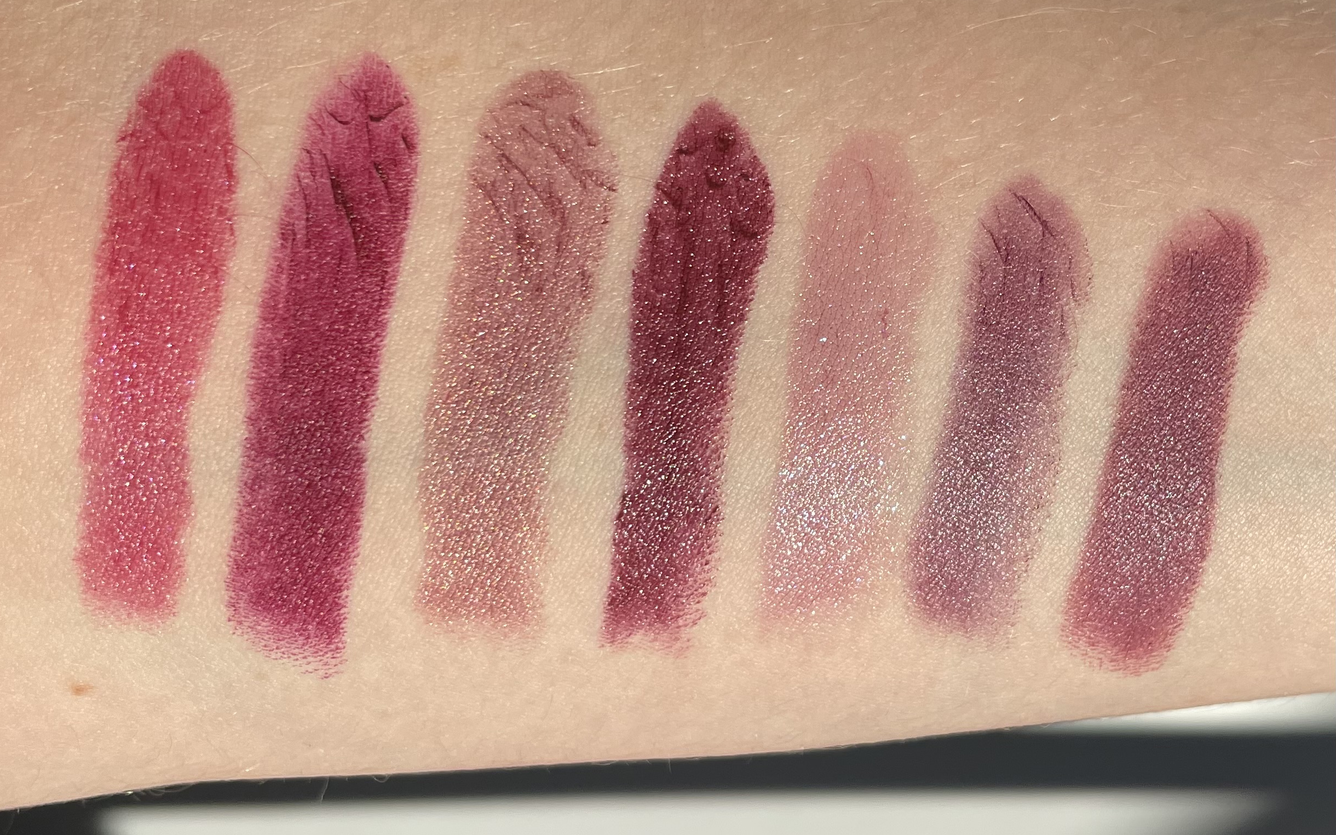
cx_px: 658
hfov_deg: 66.5
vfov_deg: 44.5
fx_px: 1019
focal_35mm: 28
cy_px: 416
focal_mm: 4.2
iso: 32
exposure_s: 1/4000
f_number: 1.6
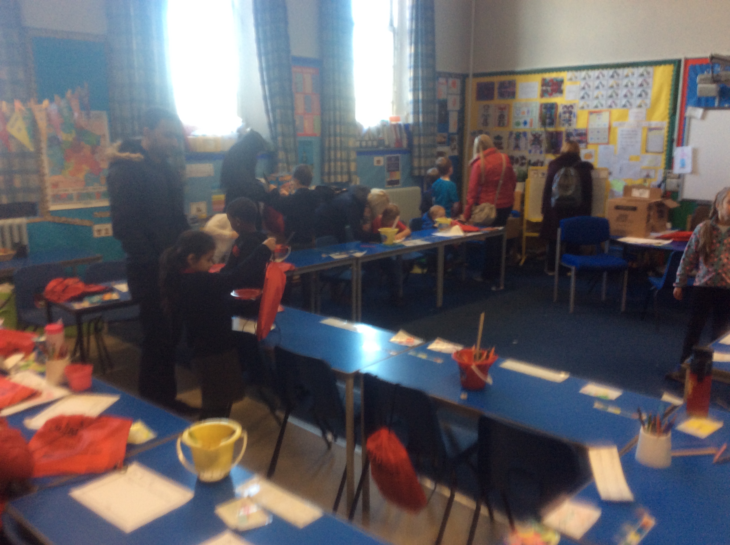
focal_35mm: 32
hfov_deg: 56.9
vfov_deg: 44.1
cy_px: 272
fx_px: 674
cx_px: 365
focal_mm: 3.3
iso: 64
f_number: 2.4
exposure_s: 1/25
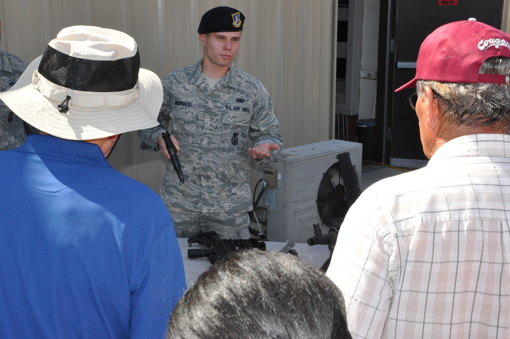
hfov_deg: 31.9
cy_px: 170
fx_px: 891
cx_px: 255
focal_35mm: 63
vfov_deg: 21.5
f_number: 25
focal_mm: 42
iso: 1000
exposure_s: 1/200
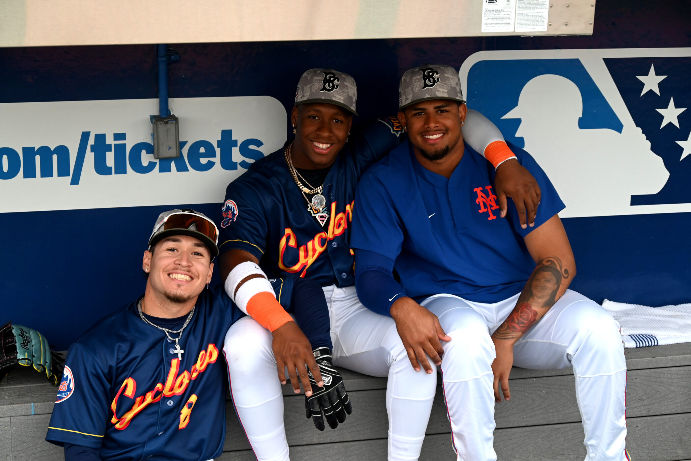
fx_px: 1440
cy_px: 230
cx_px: 346
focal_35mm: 75
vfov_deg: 18.2
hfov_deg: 27.0
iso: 1100
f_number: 6
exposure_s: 1/125
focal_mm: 75
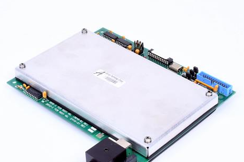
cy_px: 103
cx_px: 123
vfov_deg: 27.9
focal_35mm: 48
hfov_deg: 41.1
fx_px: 325
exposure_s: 1/200
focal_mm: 25
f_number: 13
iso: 200
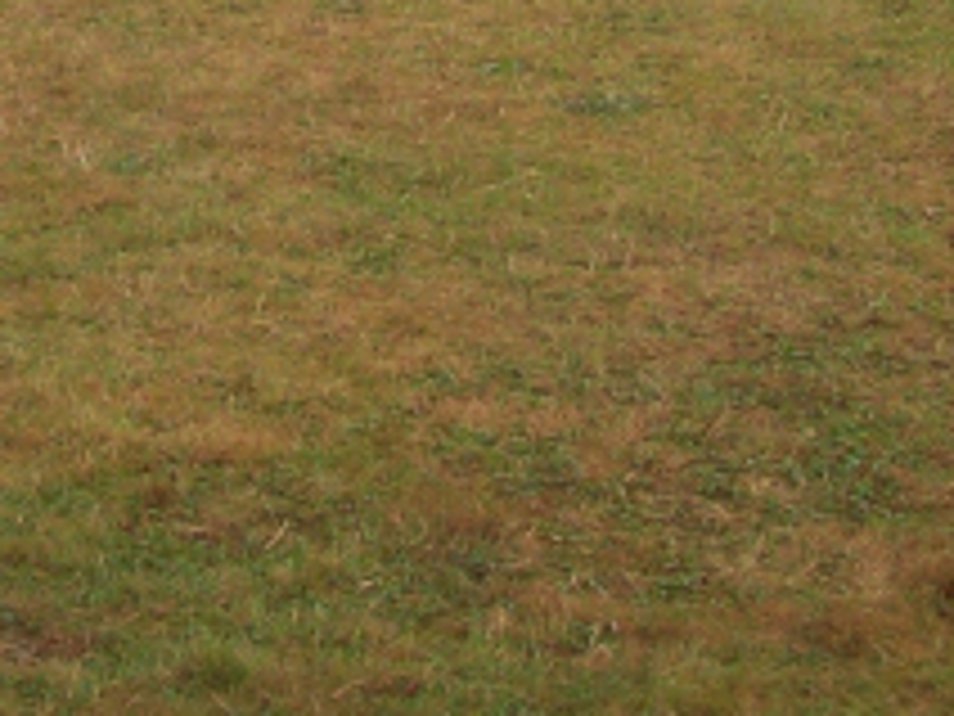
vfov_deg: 10.2
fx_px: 3748
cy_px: -626
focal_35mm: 136
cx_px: 58
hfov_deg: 14.3
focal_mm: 6
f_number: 2.7
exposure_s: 1/212
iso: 80
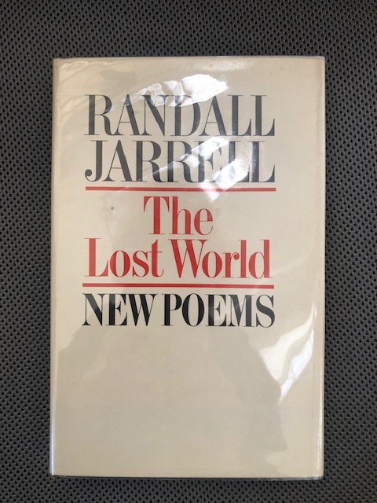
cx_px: 188
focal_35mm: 28
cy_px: 252
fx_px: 407
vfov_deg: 63.4
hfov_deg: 49.7
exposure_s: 1/30
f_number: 1.8
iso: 32
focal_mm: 3.99
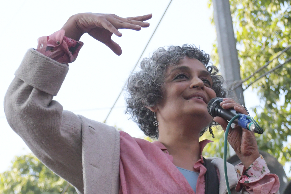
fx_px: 412
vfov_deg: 26.5
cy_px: 97
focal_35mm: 51
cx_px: 146
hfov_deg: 38.9
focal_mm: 34
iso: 1600
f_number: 4.2
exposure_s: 1/3200
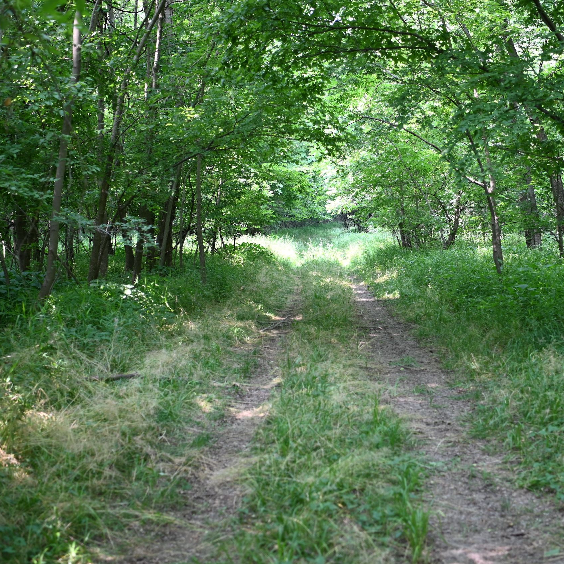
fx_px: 1069
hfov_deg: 29.5
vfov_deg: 29.6
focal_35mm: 58
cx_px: 325
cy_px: 282
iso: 400
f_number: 2.8
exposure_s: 1/200
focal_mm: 45
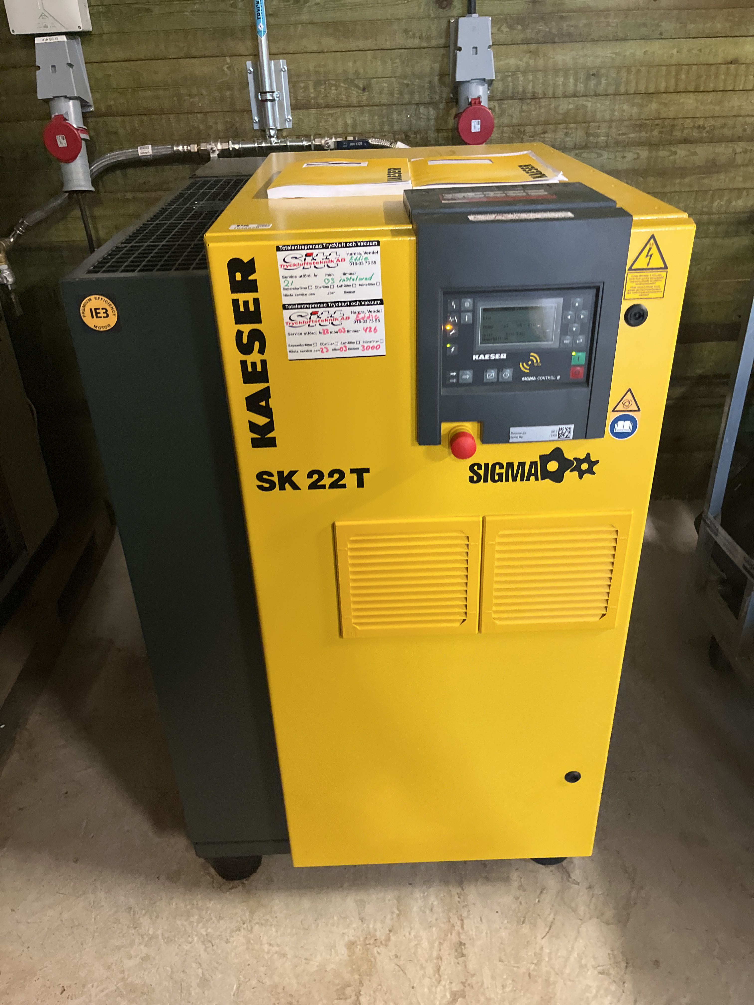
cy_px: 502
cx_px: 377
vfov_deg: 67.3
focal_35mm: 26
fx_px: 755
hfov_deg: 53.1
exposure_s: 1/33
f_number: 1.6
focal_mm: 5.1
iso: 500
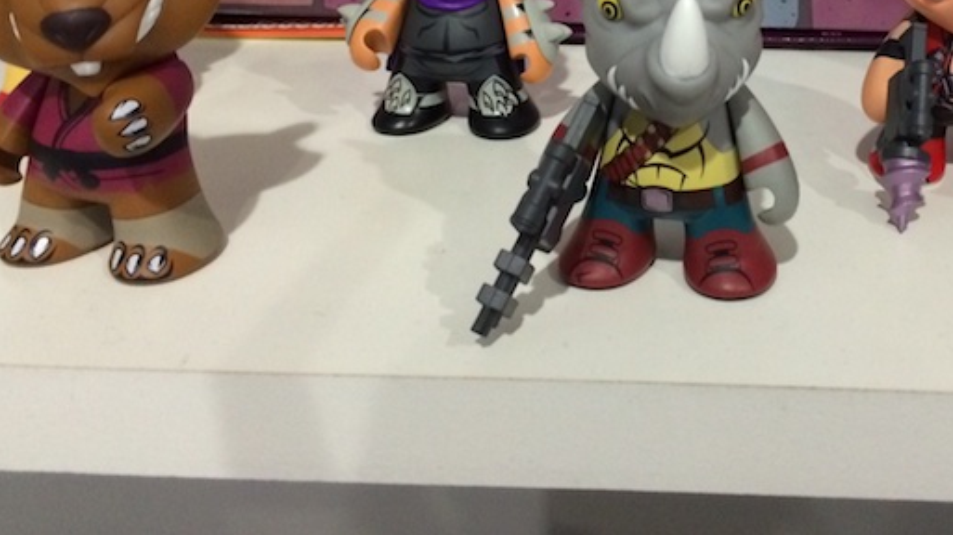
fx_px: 1288
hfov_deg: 39.7
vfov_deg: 22.4
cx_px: 695
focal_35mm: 51
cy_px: -19
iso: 320
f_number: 2.2
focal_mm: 4.12
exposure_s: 1/17
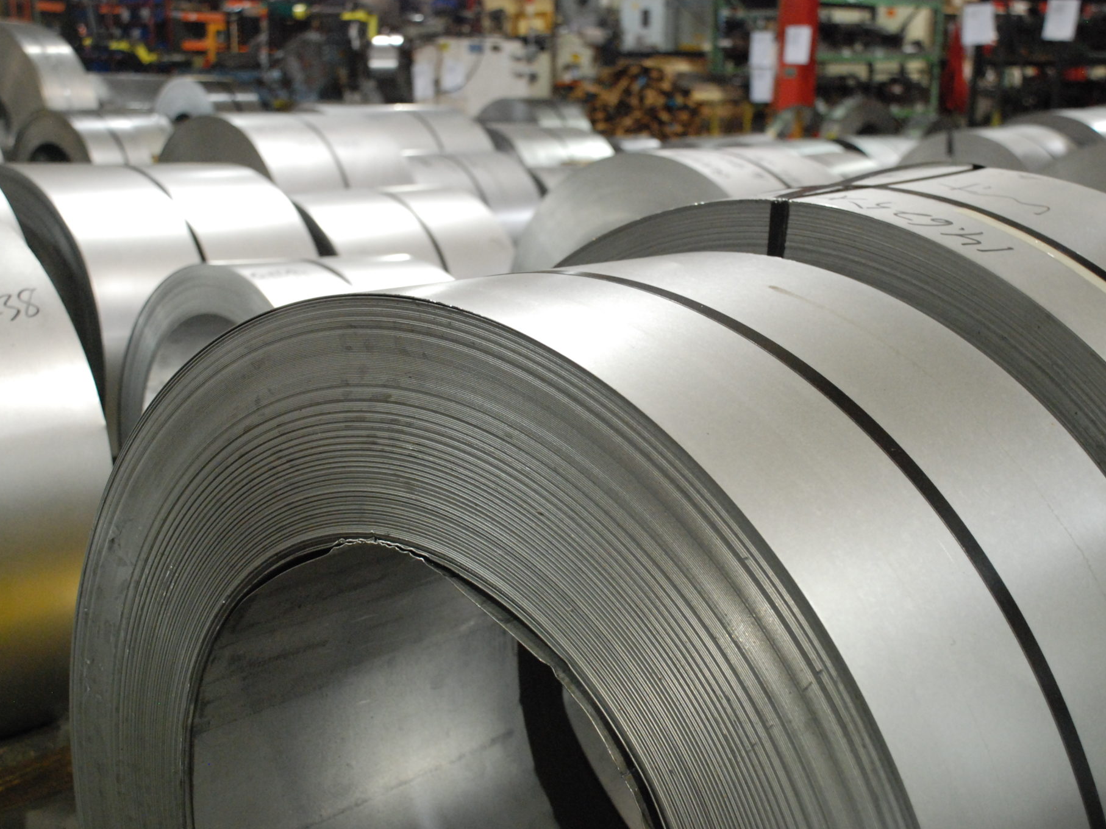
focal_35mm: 51
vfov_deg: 28.8
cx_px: 551
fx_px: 1615
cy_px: 414
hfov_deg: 37.8
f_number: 4.2
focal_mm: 31
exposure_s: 1/60
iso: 1600
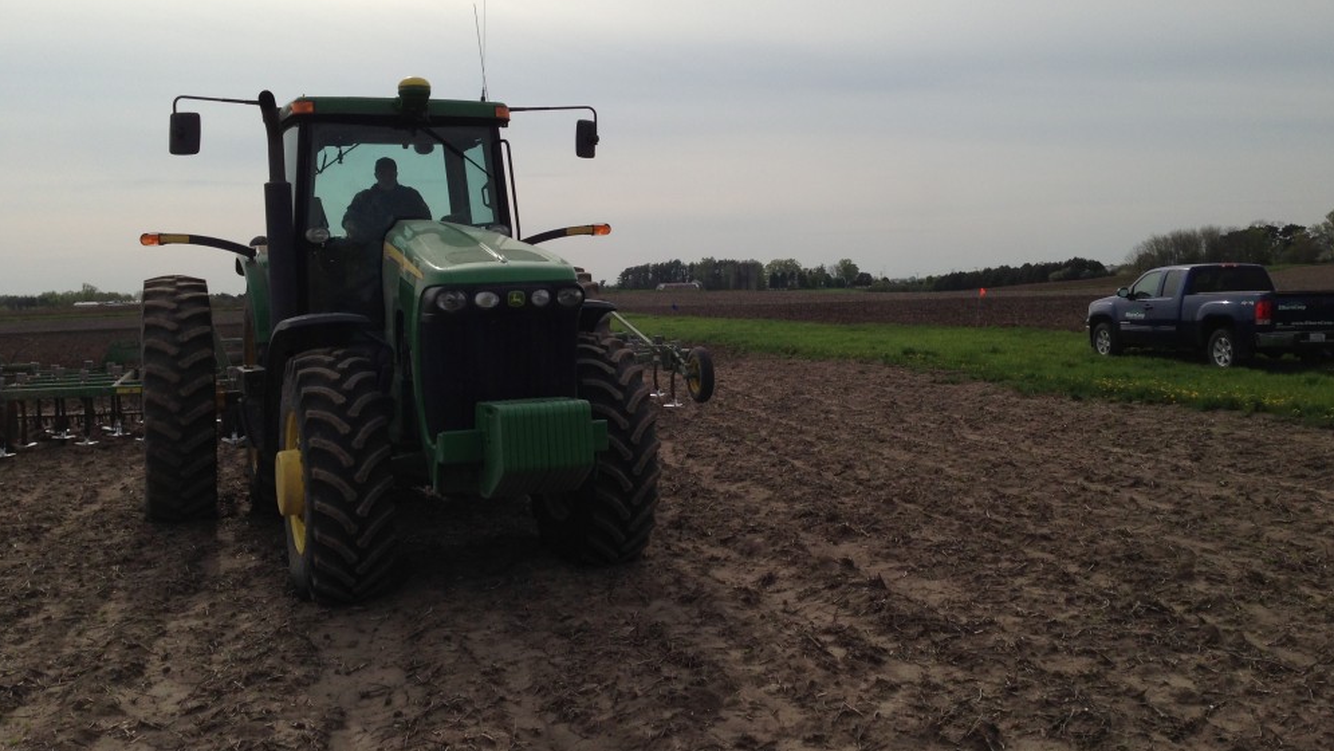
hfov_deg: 54.0
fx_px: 1309
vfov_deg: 31.9
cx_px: 661
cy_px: 288
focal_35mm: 37
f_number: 2.4
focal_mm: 4.13
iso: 50
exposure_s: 1/2710
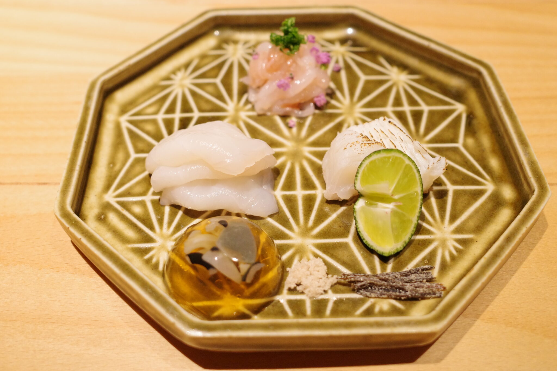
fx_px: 541
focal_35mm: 35
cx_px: 278
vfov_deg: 37.8
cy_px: 186
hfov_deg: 54.4
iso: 1250
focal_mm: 18.3
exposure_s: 1/30
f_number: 2.8
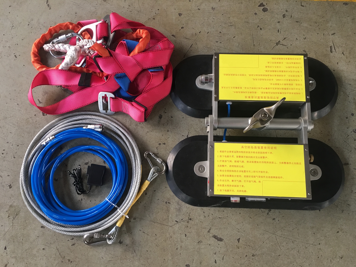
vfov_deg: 48.2
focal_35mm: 29
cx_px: 178
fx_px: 298
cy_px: 134
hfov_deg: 61.7
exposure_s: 1/17
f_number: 2.2
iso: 50
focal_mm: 4.15
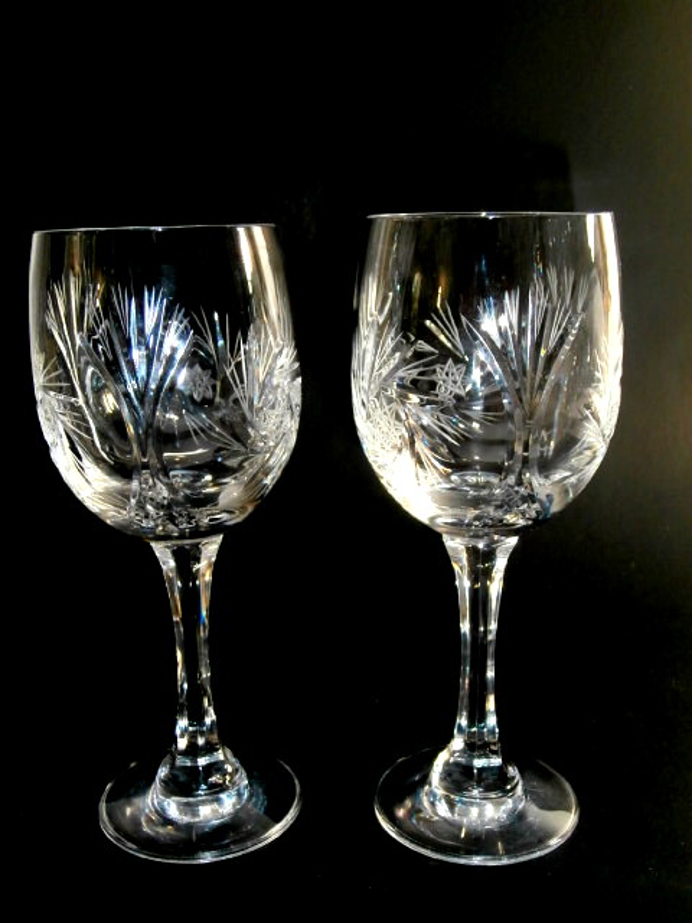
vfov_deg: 49.0
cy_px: 462
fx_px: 1013
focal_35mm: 38
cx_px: 346
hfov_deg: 37.7
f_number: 3.9
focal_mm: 6.67
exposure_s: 1/40
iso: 200
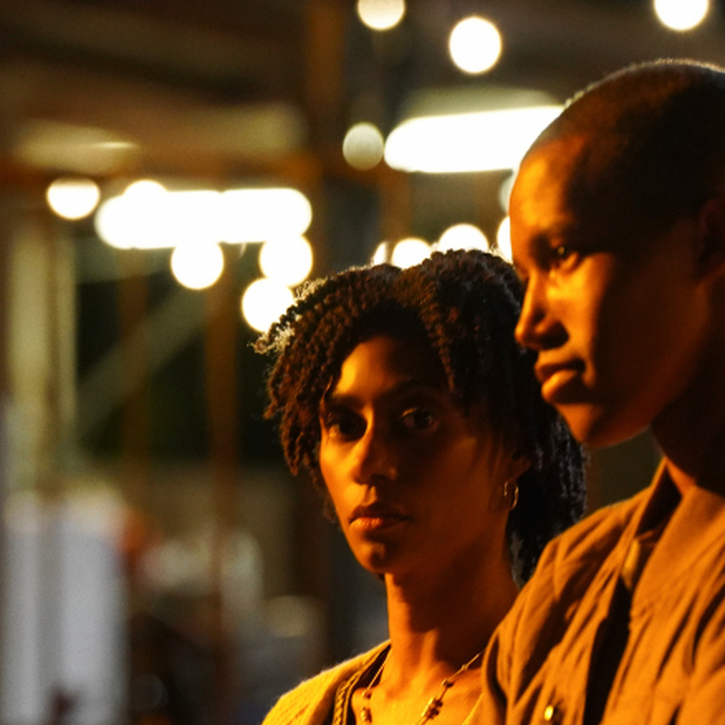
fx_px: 8601
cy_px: 573
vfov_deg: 4.8
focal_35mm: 363
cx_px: 257
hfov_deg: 4.8
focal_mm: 156
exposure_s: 1/125
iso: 5000
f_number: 4
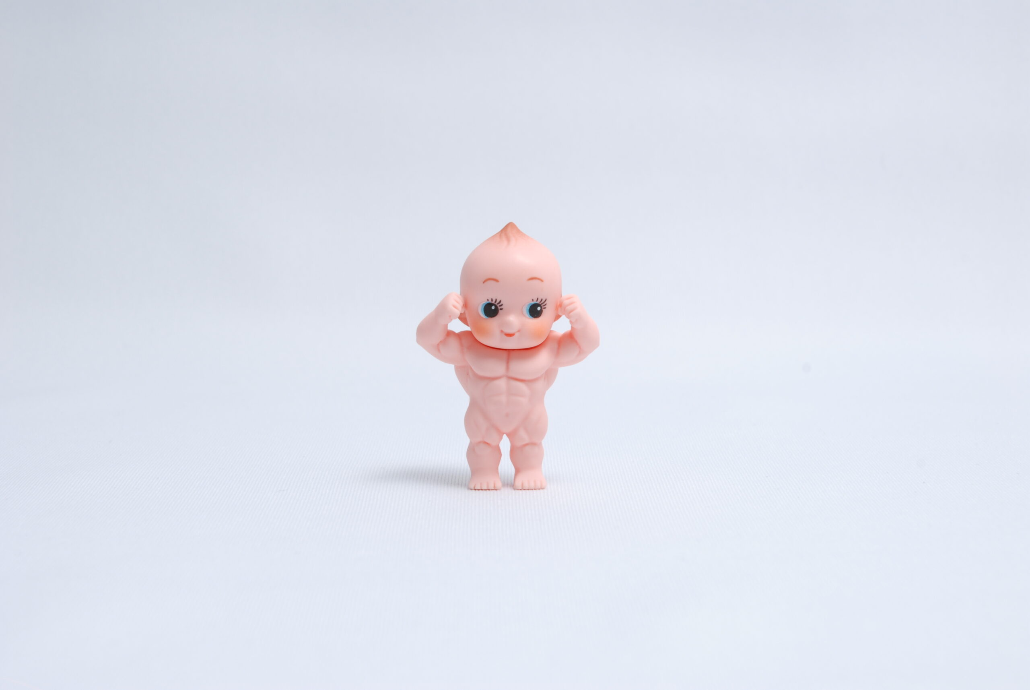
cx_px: 515
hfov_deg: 19.4
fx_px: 3008
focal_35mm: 105
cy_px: 345
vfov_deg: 13.1
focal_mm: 70
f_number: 13
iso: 100
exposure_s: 1/125
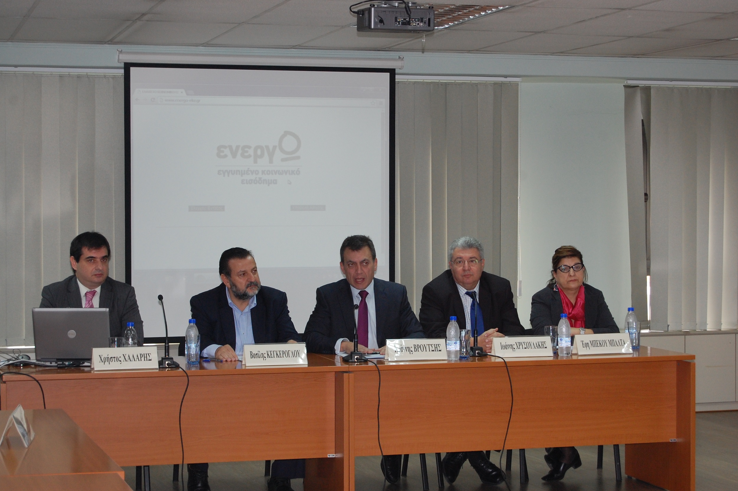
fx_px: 1690
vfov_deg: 16.5
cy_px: 246
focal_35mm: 82
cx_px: 369
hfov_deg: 24.6
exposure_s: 1/60
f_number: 5.6
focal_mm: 55
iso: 800
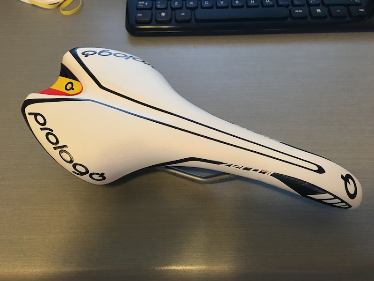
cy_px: 140
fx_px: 313
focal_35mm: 29
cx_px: 187
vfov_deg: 48.2
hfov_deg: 61.7
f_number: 2.2
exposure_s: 1/15
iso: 64
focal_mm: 4.15
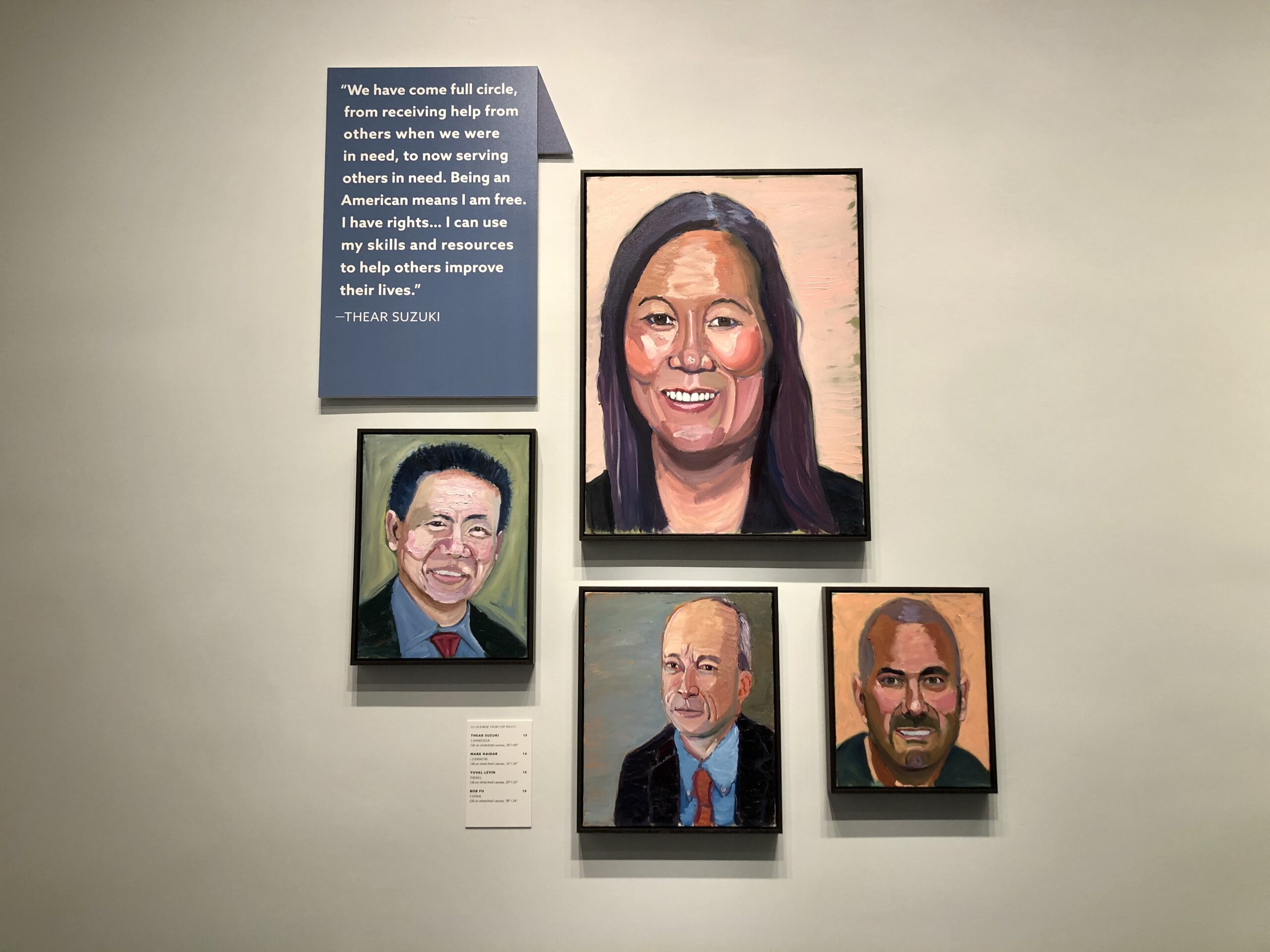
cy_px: 476
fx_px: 1027
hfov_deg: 63.4
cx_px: 635
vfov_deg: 49.7
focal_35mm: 28
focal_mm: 3.99
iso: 40
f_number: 1.8
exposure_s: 1/24
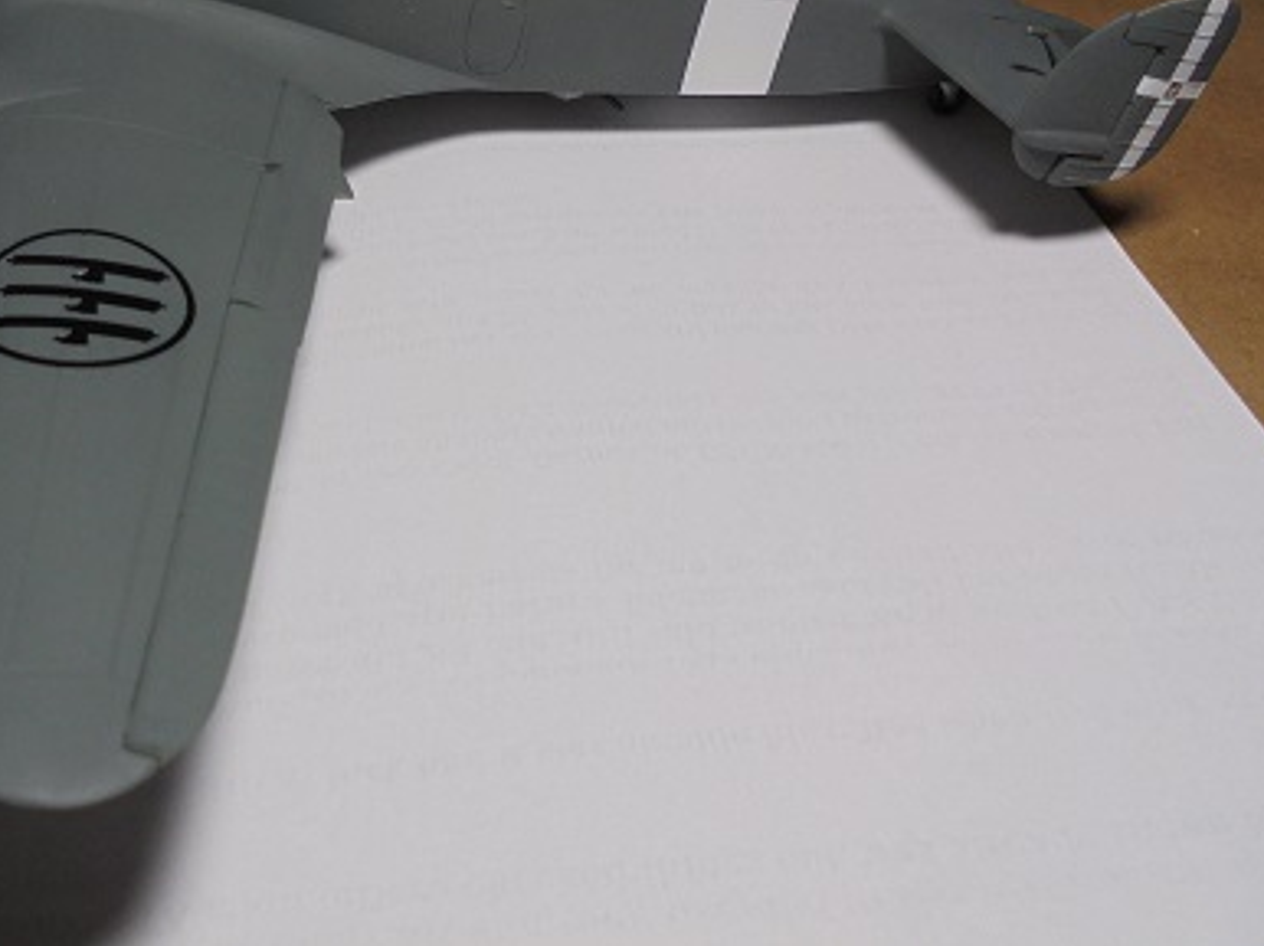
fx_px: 1387
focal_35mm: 38
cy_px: 267
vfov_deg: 37.0
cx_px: 377
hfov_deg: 47.8
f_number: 3.5
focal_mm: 4.6
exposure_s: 1/40
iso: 100
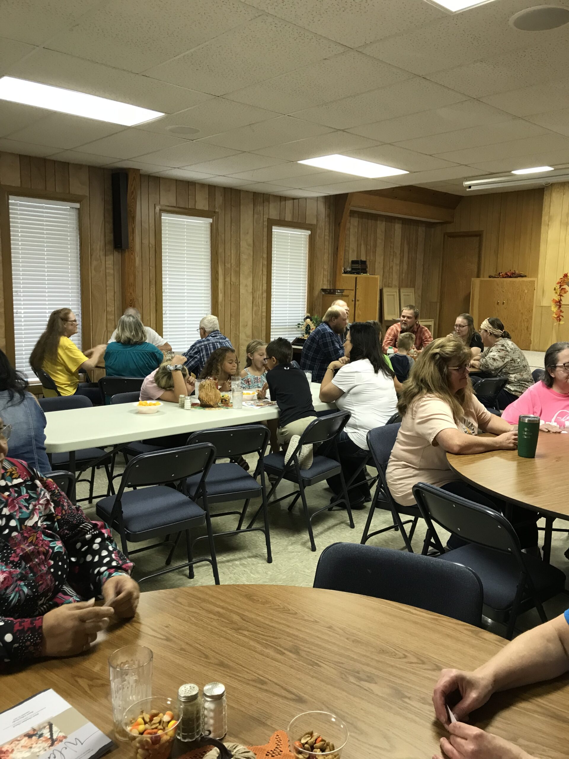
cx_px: 284
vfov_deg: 63.4
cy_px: 380
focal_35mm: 28
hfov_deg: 49.7
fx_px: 614
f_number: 1.8
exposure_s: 1/17
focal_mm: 3.99
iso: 40
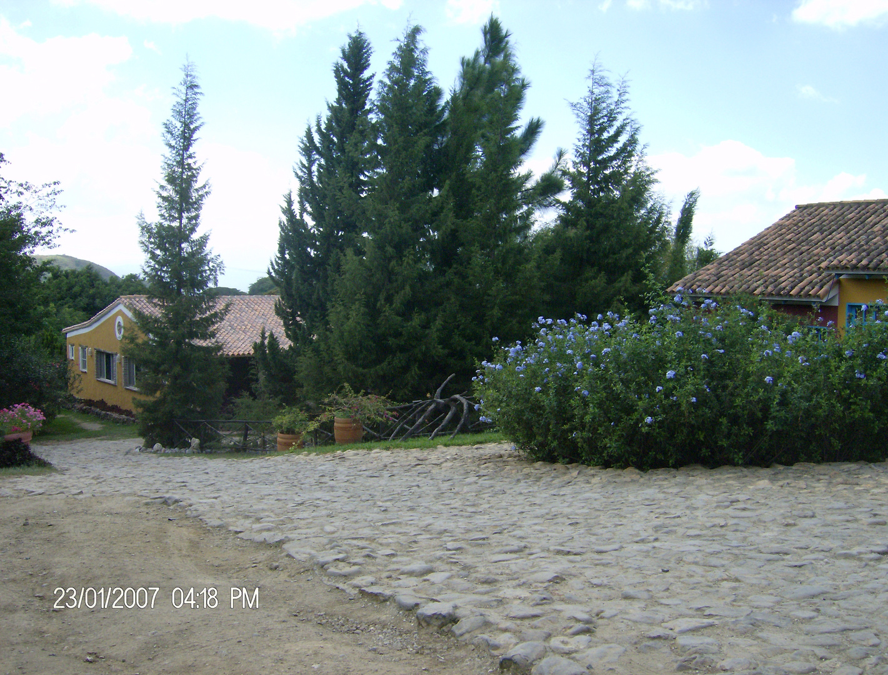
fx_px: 928
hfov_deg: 51.1
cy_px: 338
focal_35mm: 36
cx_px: 444
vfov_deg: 40.0
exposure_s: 1/395
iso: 100
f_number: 4.7
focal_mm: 6
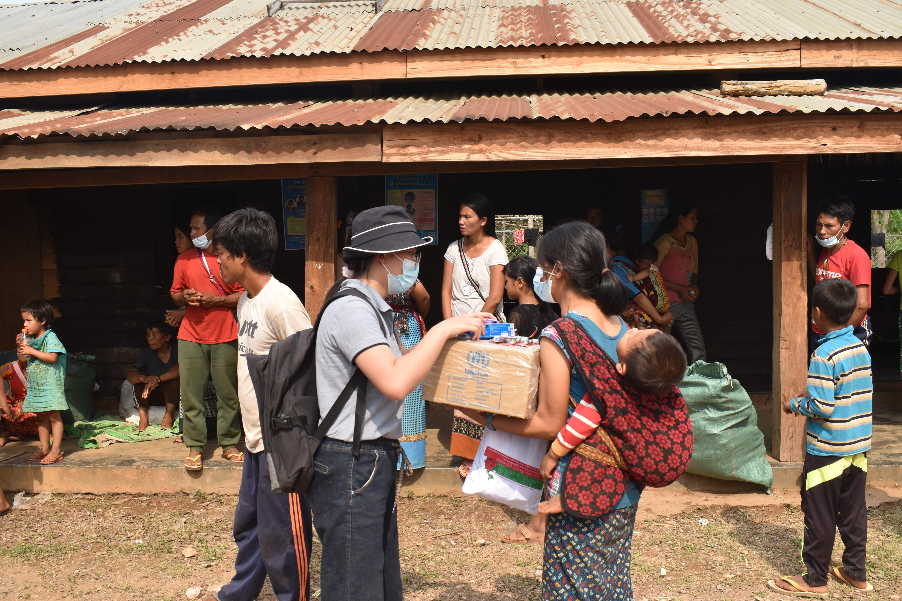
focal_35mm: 35
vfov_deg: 37.8
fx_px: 877
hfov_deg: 54.4
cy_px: 315
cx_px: 433
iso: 200
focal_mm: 22
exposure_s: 1/250
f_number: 7.1
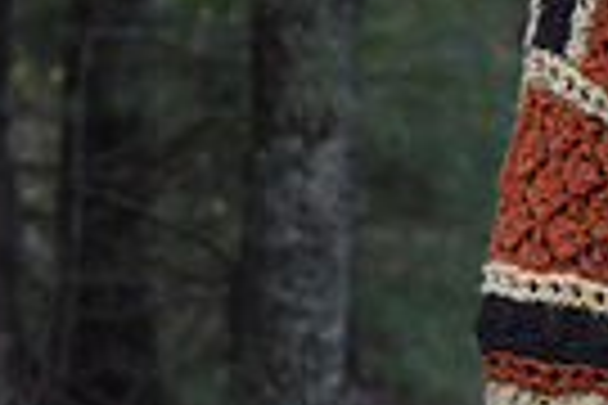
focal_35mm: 244
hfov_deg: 8.2
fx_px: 4121
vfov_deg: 5.6
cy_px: 74
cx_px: 959
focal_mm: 44
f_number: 5.3
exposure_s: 1/15
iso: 800
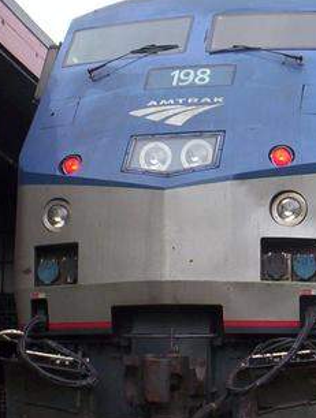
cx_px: 193
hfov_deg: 17.0
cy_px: 268
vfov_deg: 22.4
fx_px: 1055
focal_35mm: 87
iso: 100
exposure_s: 1/133
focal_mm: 4.99
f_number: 4.5
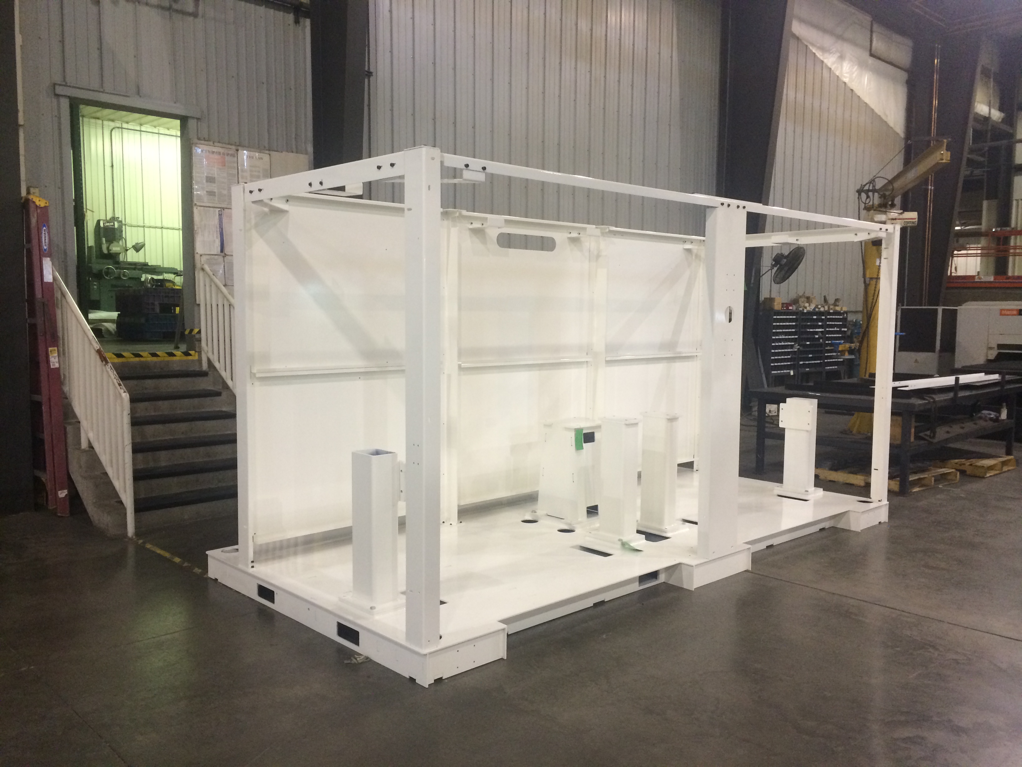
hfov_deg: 60.0
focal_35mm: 30
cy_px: 384
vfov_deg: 46.8
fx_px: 886
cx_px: 511
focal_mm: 4.12
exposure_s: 1/30
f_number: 2.2
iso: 160
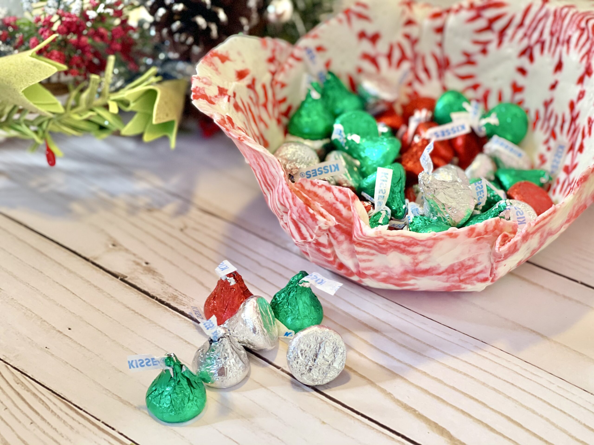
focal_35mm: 64
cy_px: 222
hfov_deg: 30.3
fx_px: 1098
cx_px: 297
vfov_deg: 22.9
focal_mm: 7.5
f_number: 2.2
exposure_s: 1/40
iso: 125
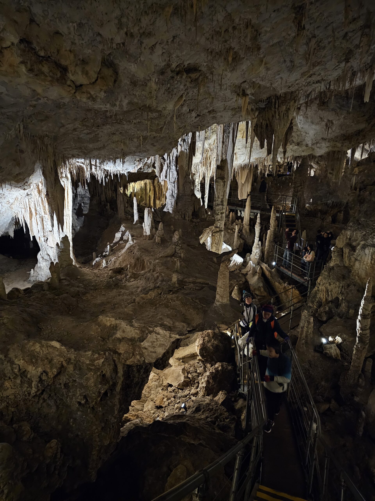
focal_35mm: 23
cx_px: 188
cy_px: 250
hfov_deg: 58.9
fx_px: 332
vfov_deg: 73.9
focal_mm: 6.3
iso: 1600
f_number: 1.7
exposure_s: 1/20
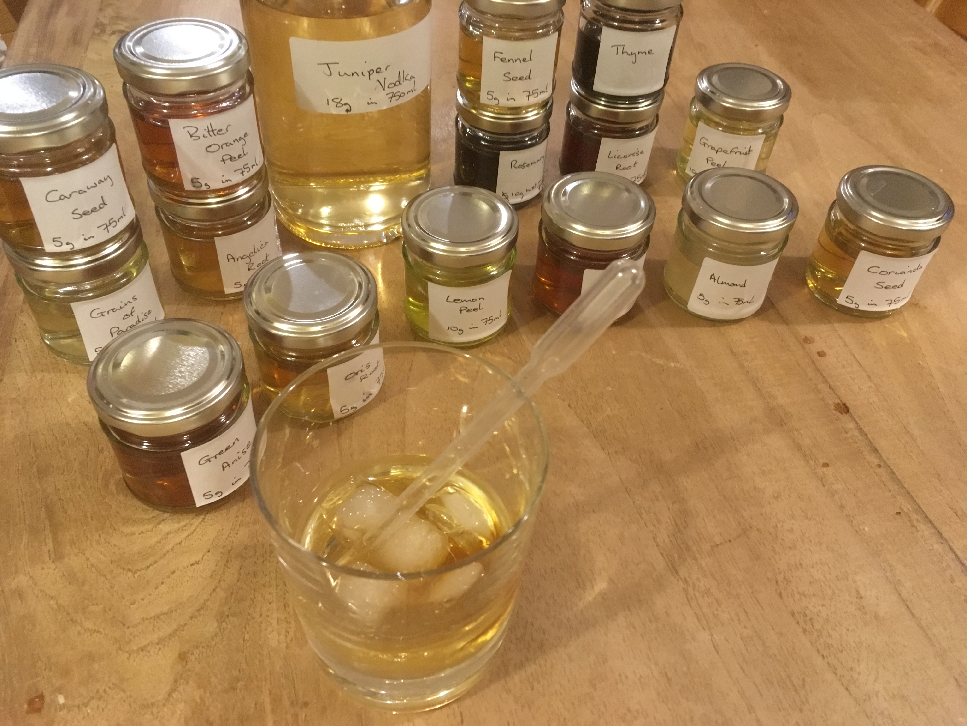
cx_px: 484
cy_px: 363
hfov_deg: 61.7
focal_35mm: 29
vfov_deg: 48.2
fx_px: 810
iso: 250
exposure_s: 1/17
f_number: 2.2
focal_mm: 4.15
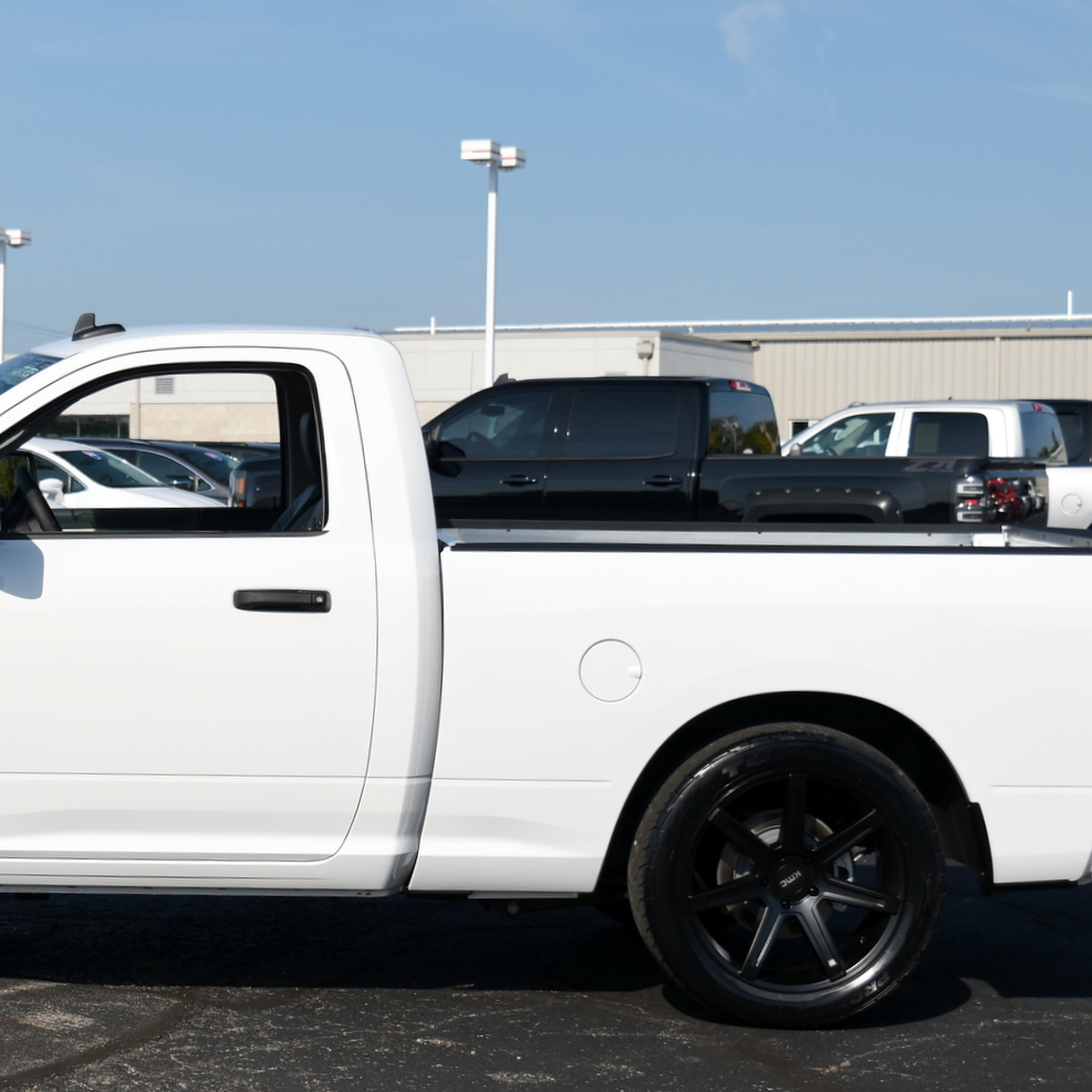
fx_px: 3099
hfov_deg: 19.8
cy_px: 697
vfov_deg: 19.9
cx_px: 249
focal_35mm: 87
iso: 100
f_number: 5.6
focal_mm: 35
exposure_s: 1/400
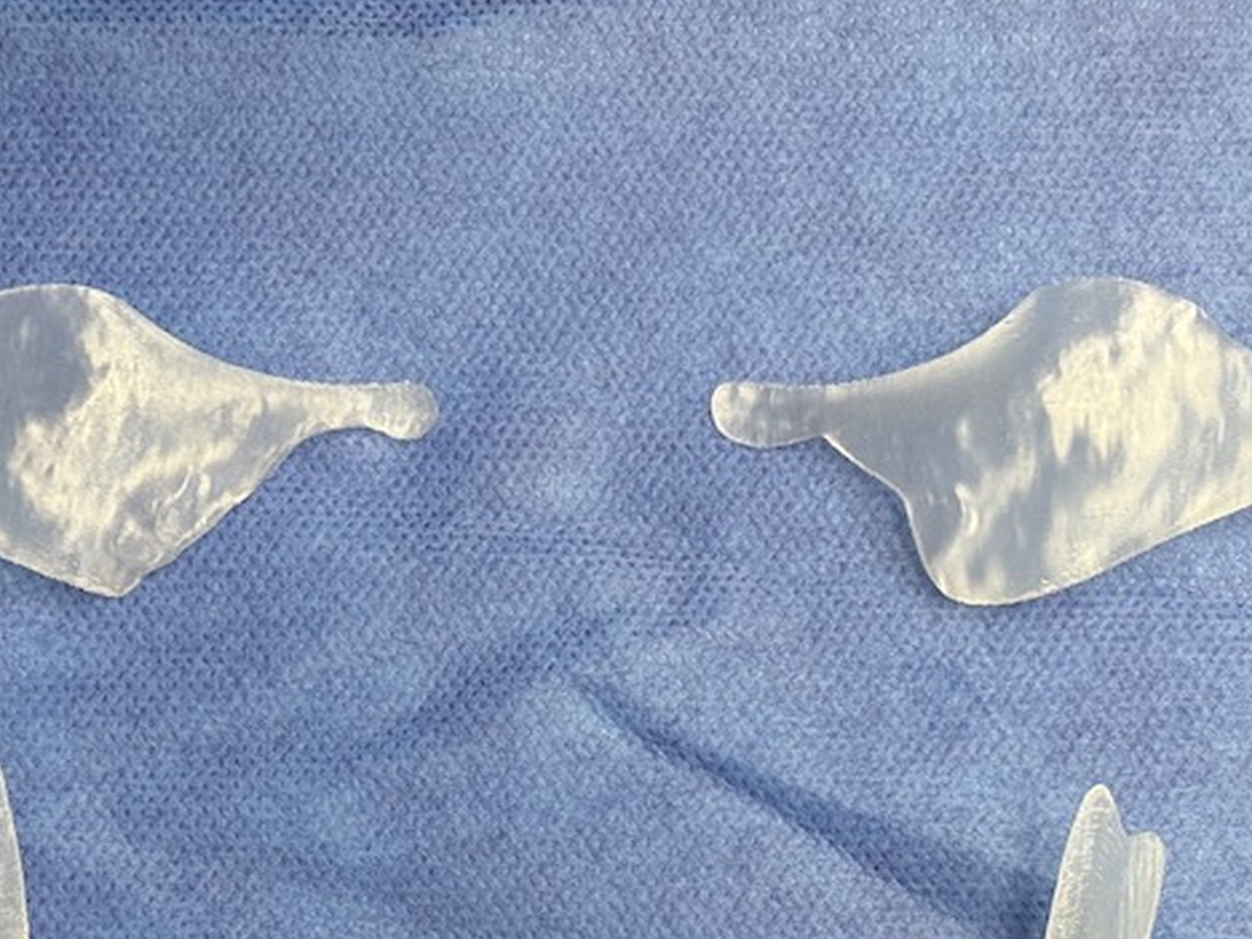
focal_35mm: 105
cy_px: 907
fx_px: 3798
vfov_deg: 13.9
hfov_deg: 18.7
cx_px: 613
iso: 125
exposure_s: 1/120
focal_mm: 6.76
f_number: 1.78
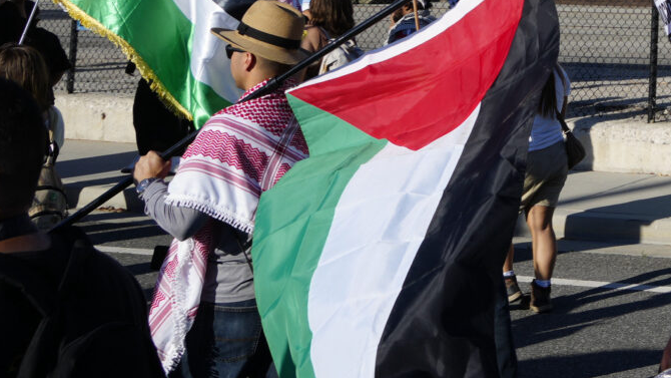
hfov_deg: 19.1
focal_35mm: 96
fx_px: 1708
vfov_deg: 11.4
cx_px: 1047
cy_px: -369
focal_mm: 24
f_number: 8
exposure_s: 1/400
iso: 125
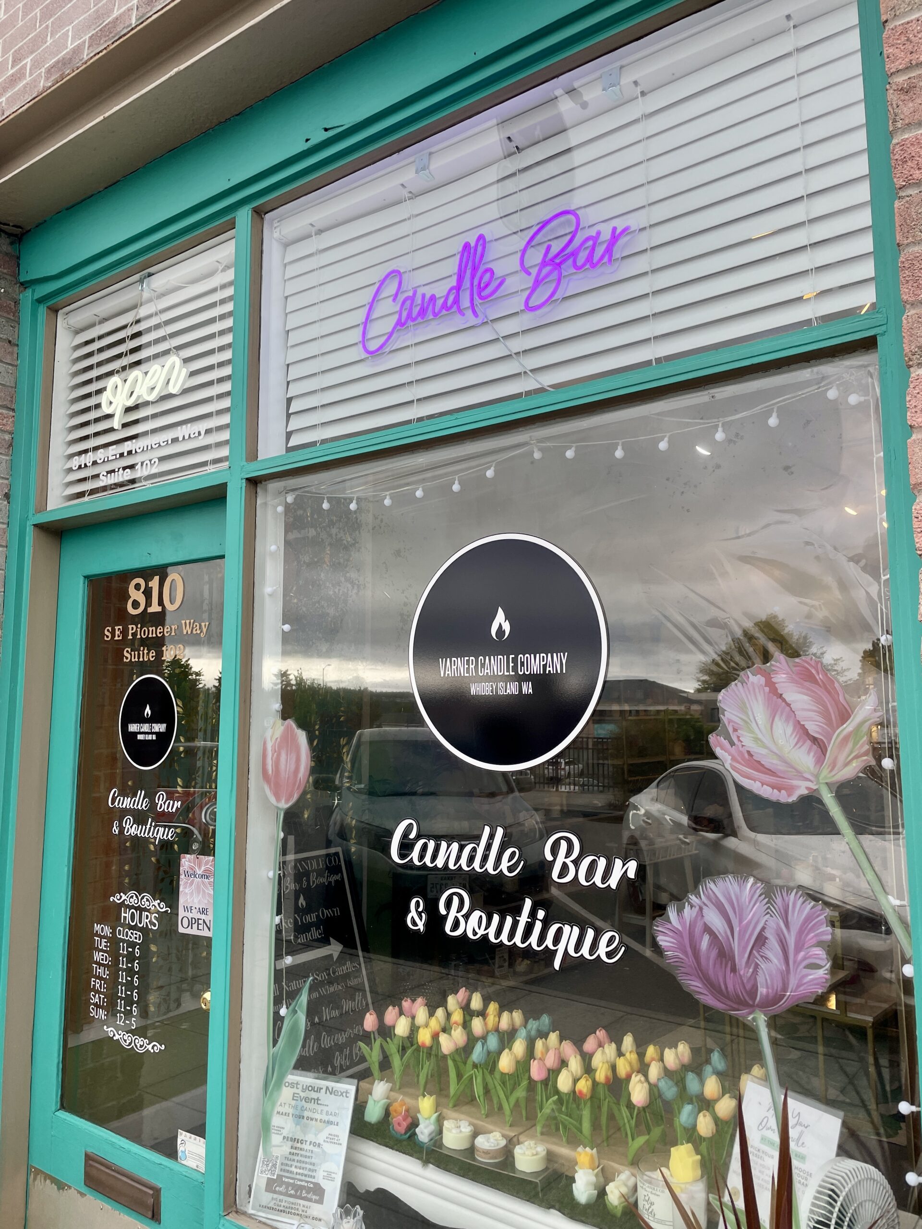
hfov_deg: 53.1
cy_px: 614
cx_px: 461
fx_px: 923
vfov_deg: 67.3
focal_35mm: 26
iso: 32
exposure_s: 1/428
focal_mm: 4.2
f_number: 1.6
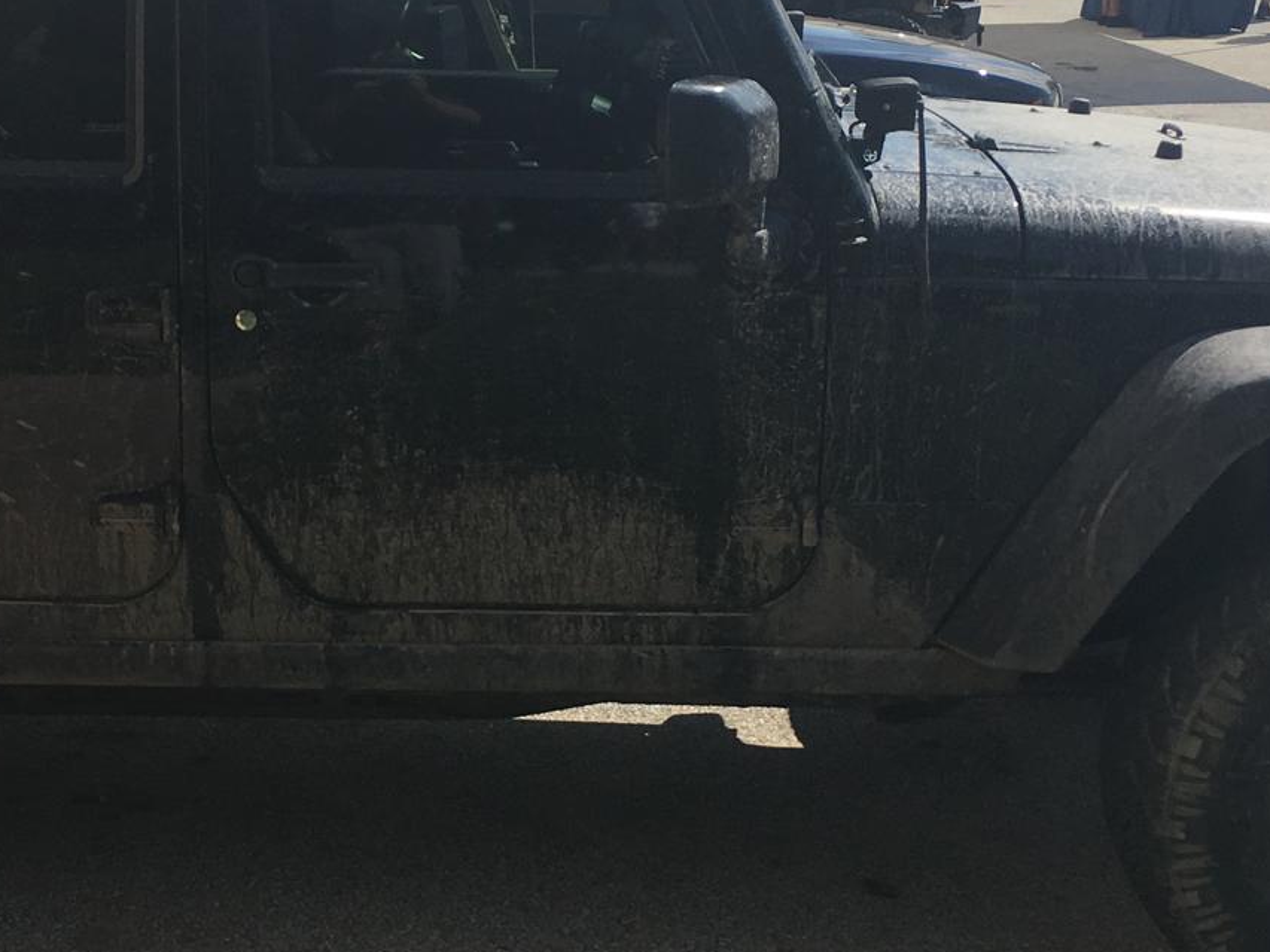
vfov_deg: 21.6
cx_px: 326
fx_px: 2495
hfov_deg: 28.2
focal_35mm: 68
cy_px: 460
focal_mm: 4.15
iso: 25
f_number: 2.2
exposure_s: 1/1603
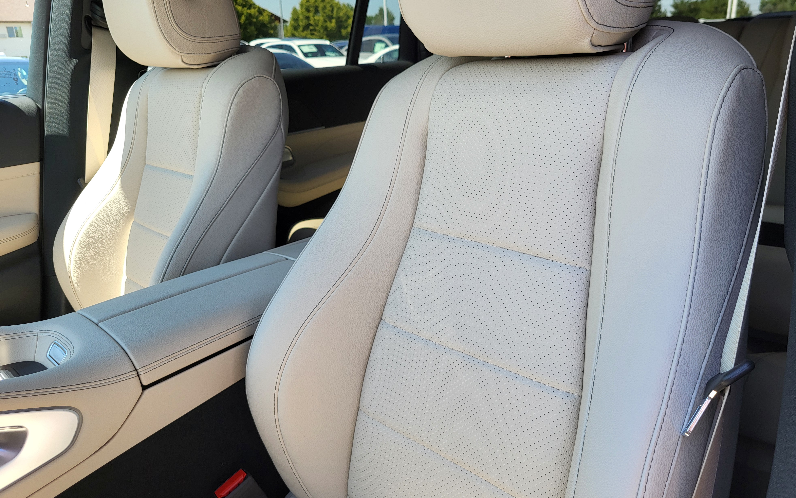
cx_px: 402
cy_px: 274
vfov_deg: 44.5
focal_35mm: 28
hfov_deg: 66.5
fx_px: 607
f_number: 1.8
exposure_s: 1/349
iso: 40
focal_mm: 5.4
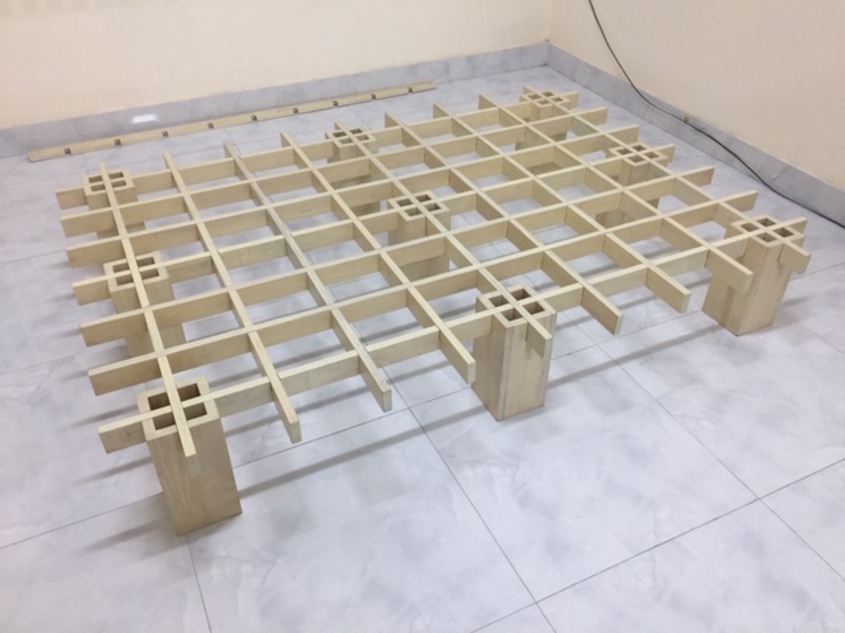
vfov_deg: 48.2
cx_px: 422
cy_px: 316
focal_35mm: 29
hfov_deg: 61.7
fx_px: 708
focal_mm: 4.15
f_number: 2.2
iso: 40
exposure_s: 1/17
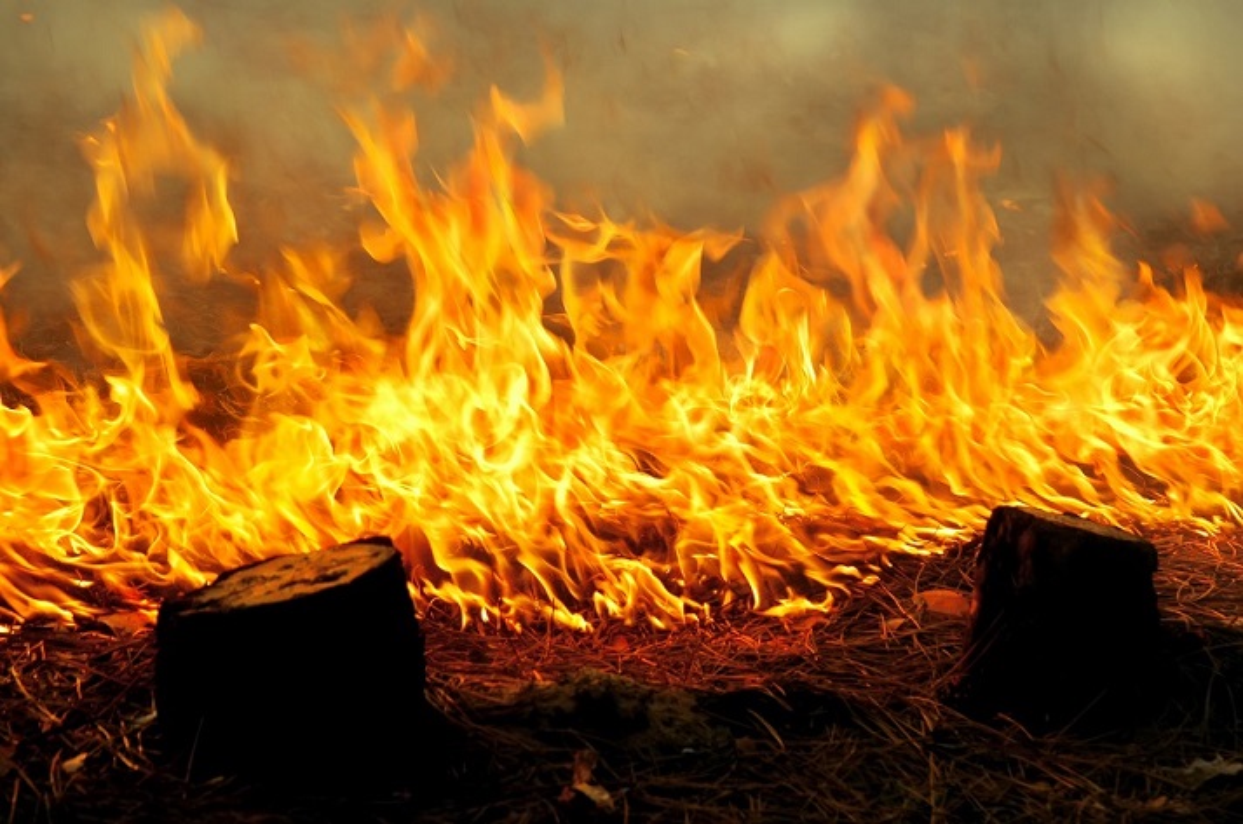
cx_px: 622
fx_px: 3620
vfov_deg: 13.0
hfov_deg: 19.5
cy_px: 412
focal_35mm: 105
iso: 200
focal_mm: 70
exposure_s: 1/160
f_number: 8
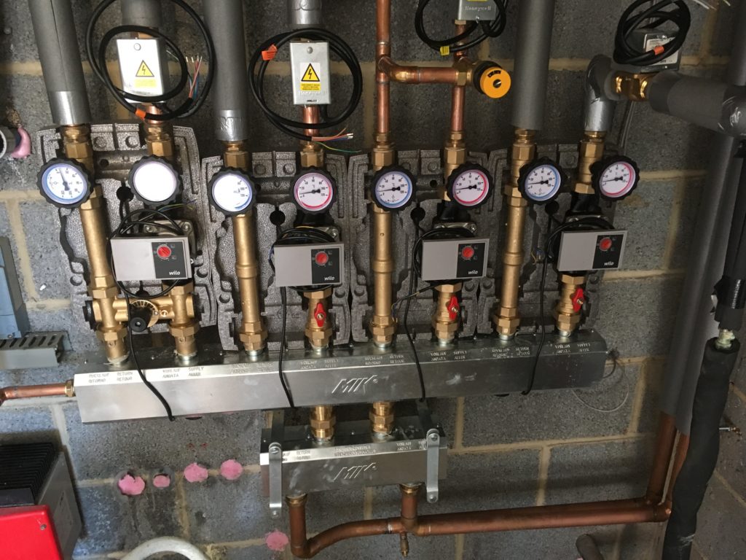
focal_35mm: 29
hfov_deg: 61.7
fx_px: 625
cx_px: 373
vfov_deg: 48.2
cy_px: 280
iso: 200
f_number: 2.2
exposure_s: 1/20
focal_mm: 4.15
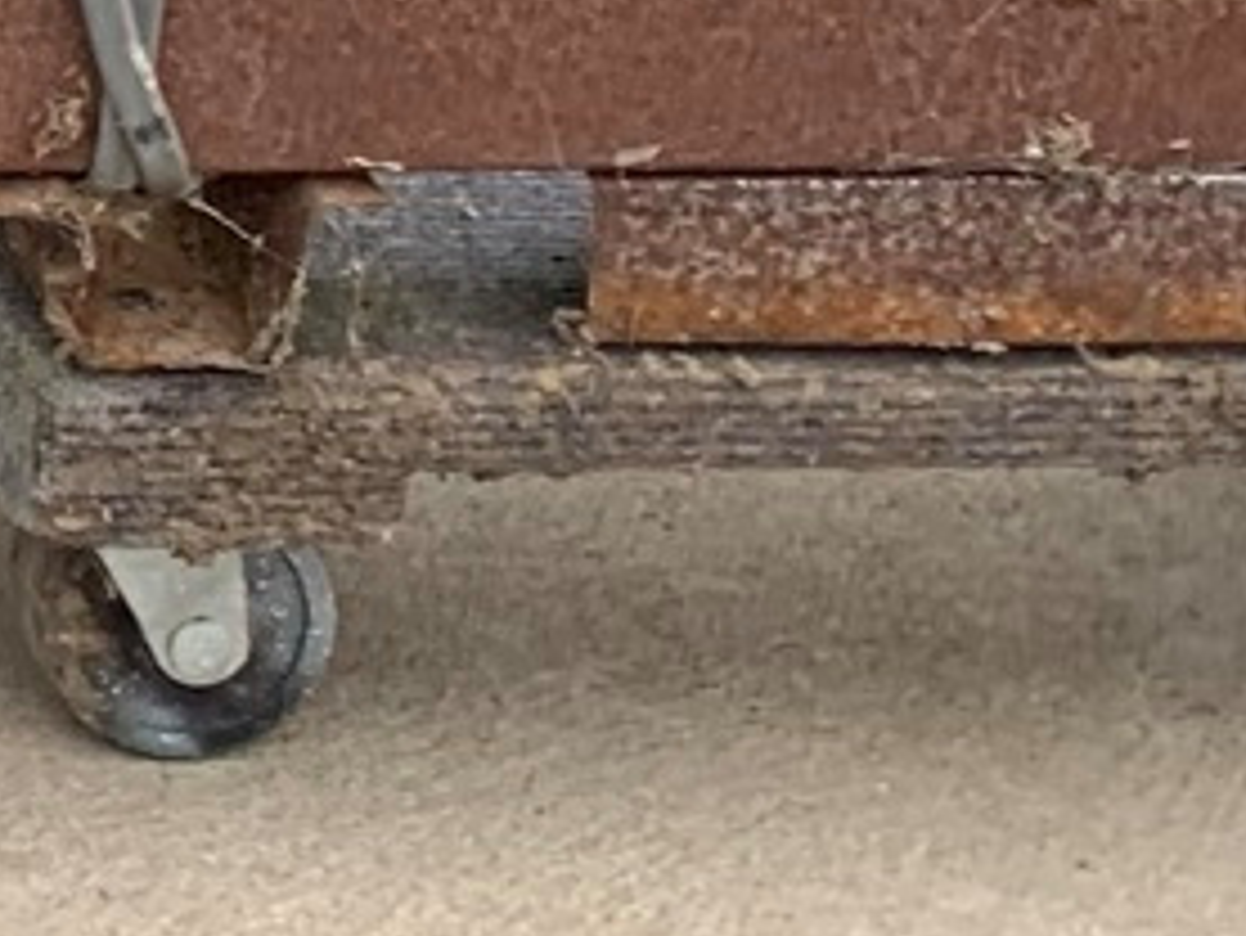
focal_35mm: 192
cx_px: -2051
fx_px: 6914
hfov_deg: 9.0
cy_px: -2286
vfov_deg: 6.7
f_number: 1.8
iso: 25
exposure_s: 1/122
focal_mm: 4.25
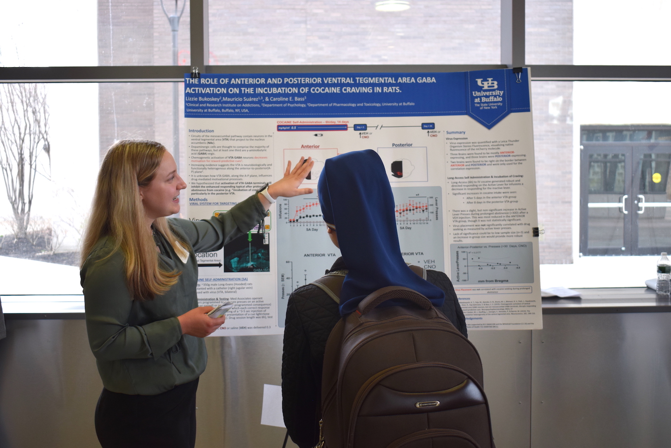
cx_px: 336
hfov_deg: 45.0
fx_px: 811
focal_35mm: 44
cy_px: 224
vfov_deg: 30.8
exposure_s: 1/100
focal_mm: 29
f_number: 5
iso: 400
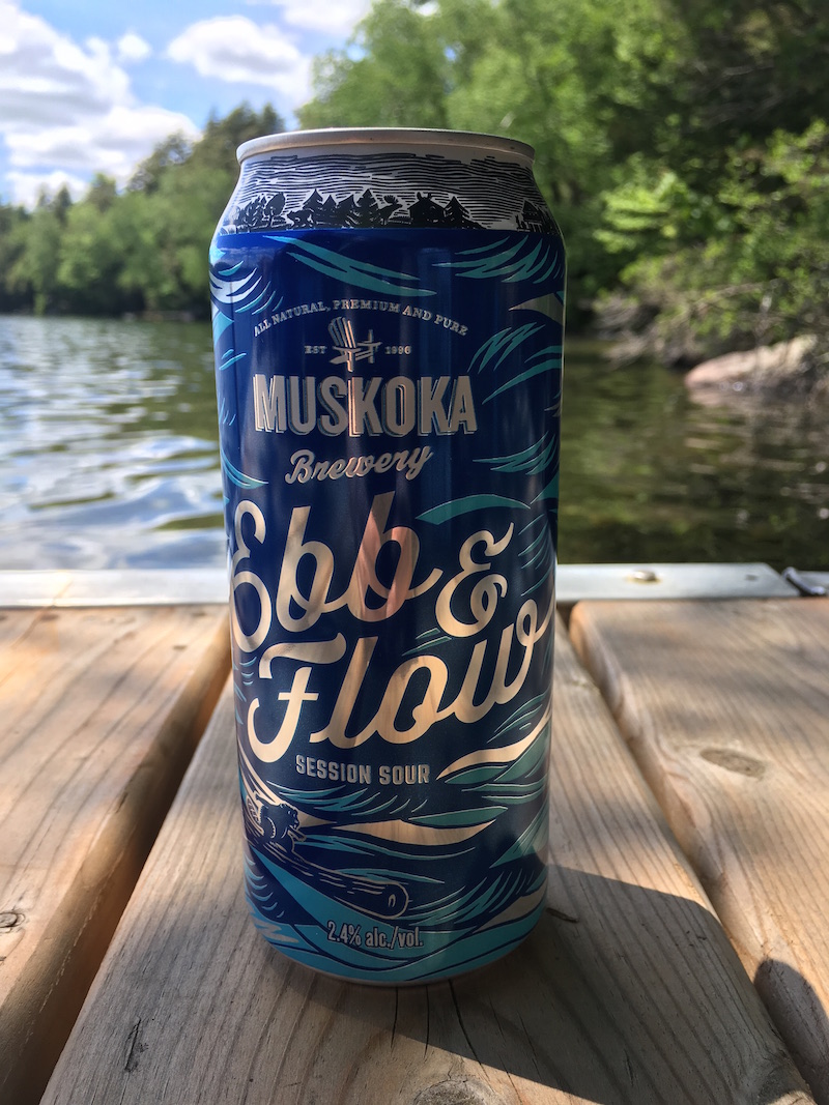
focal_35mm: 29
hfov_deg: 48.2
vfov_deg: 61.7
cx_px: 414
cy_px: 552
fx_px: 926
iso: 25
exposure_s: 1/610
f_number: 2.2
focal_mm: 4.15
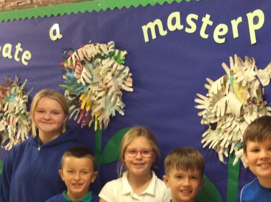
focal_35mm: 69
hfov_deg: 27.6
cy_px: 180
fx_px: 539
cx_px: 220
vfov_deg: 20.8
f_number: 2.4
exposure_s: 1/25
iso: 125
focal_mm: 3.3
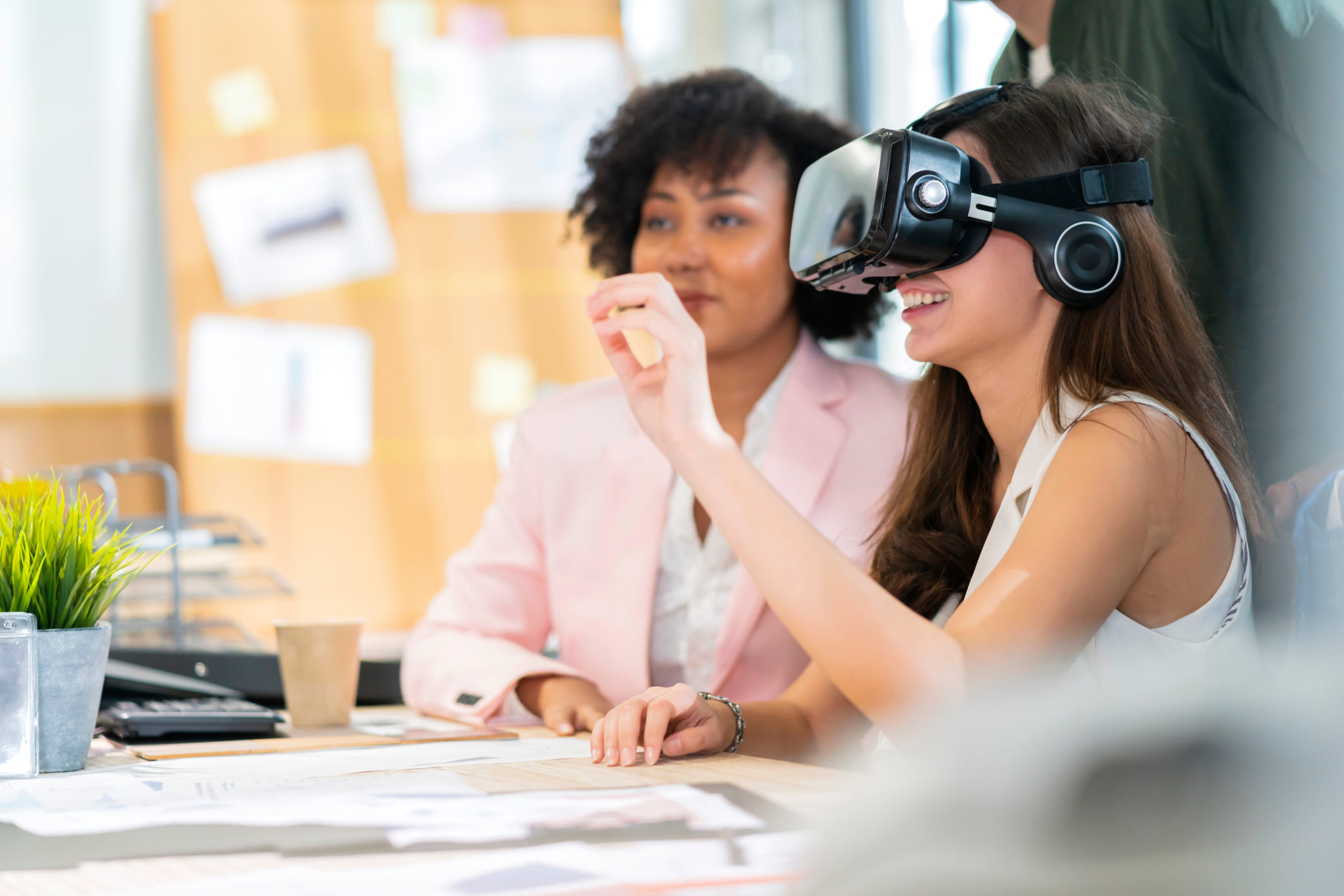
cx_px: 672
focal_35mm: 85
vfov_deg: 16.1
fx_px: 3174
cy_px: 448
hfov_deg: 23.9
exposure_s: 1/320
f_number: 2.2
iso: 1250
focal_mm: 85
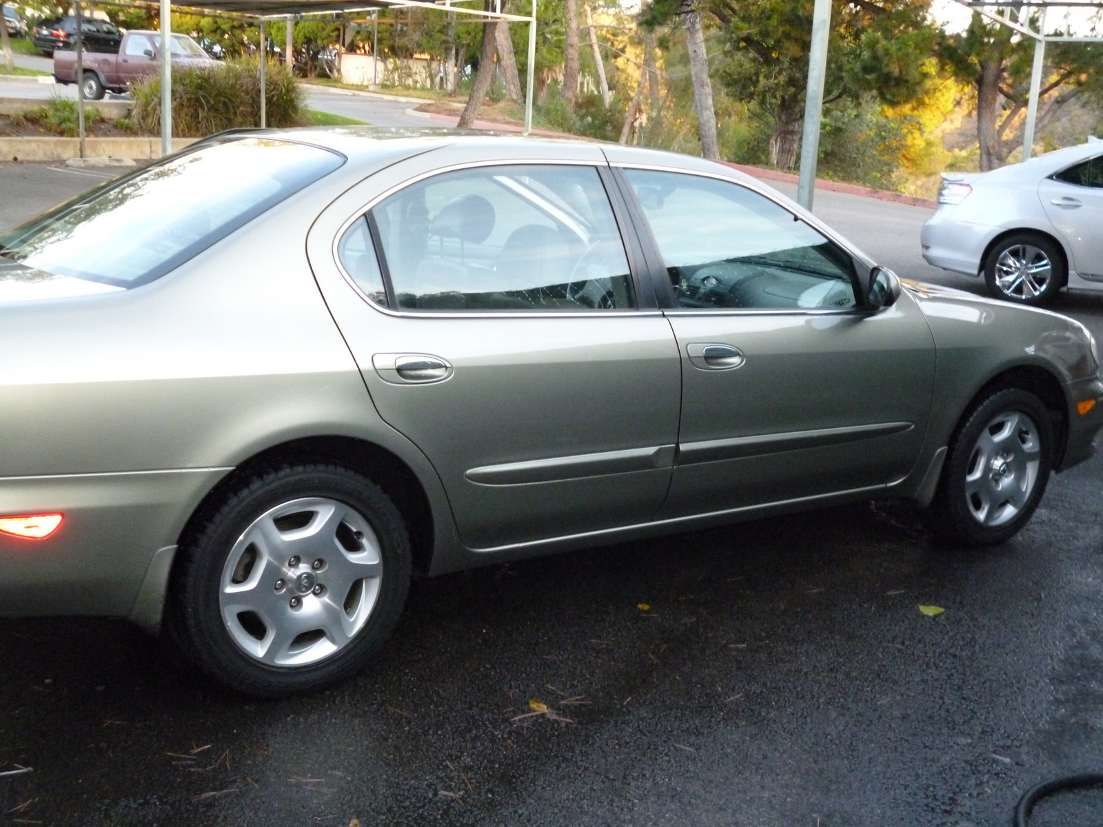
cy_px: 414
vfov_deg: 35.1
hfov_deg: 45.8
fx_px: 1306
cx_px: 552
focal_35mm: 41
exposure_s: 1/60
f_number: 3.7
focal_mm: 7.3
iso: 640
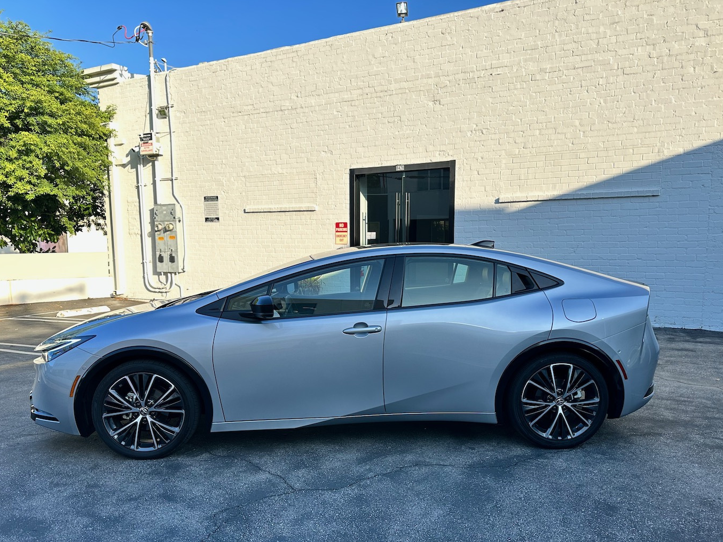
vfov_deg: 49.6
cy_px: 315
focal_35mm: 28
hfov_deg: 63.4
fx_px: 585
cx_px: 364
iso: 80
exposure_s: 1/623
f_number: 1.78
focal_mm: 6.86
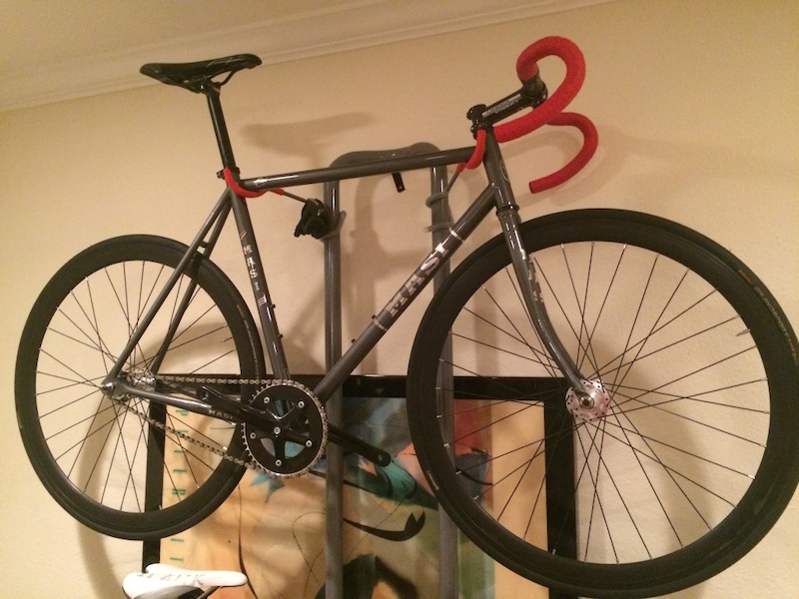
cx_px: 400
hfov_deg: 61.7
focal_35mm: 29
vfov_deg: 48.2
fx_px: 669
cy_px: 300
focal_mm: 4.15
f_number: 2.2
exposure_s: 1/15
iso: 400
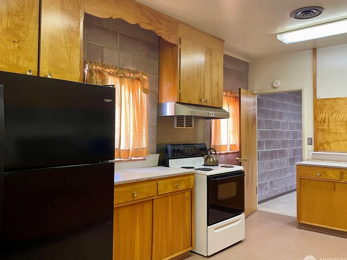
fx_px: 301
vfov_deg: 46.8
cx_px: 168
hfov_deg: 60.0
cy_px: 122
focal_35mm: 30
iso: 125
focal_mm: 4.2
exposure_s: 1/60
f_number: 1.6
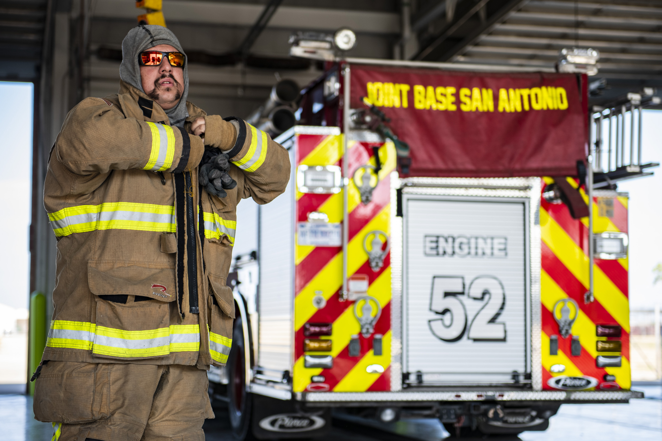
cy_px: 220
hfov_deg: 28.8
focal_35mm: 70
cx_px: 331
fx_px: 1287
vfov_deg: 19.5
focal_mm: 70
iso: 200
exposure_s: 1/400
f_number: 2.8
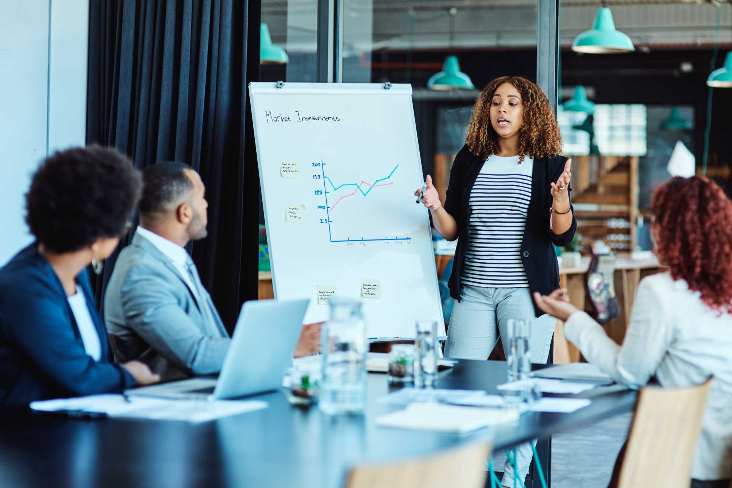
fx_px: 1830
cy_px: 250
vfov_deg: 15.2
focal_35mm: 90
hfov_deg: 22.6
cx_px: 382
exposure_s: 1/400
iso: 125
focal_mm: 85
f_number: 2.2
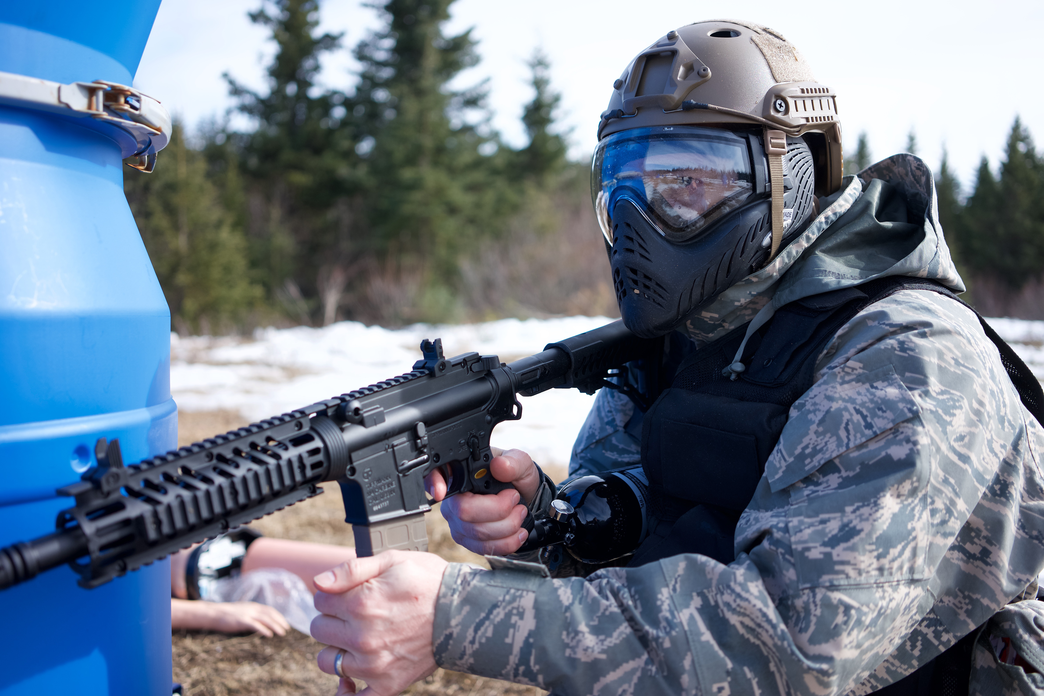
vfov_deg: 37.9
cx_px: 522
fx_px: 1015
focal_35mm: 35
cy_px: 348
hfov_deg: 54.4
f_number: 2.8
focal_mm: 35
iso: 100
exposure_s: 1/800
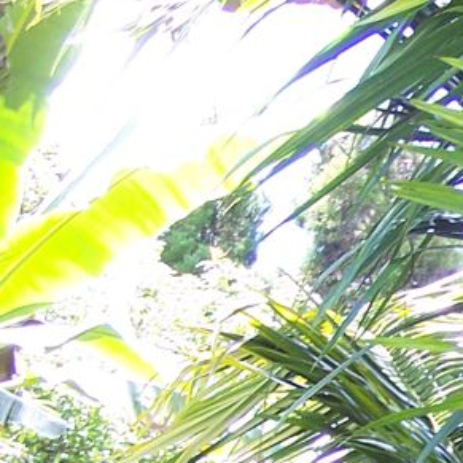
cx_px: 724
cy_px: 562
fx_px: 2240
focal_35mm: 148
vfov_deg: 11.6
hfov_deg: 11.3
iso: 80
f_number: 2.8
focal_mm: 6.3
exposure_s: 1/60
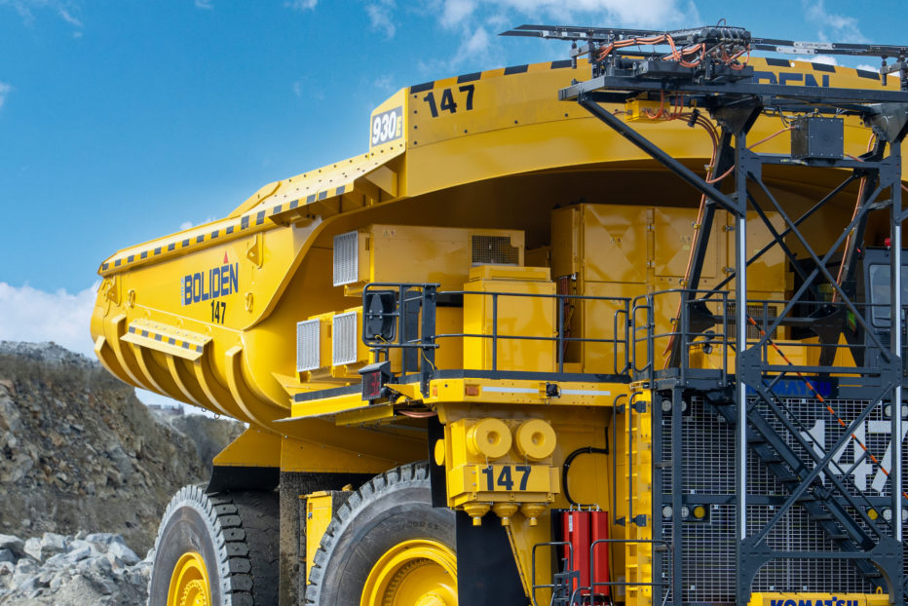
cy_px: 451
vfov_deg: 7.9
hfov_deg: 11.9
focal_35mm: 173
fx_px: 4365
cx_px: 585
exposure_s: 1/640
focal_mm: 105
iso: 200
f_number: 5.6
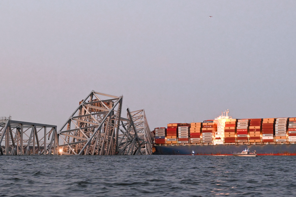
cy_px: 133
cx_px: 159
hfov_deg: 26.0
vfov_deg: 17.4
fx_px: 641
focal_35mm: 78
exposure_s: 1/60
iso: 3200
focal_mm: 50
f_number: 2.8
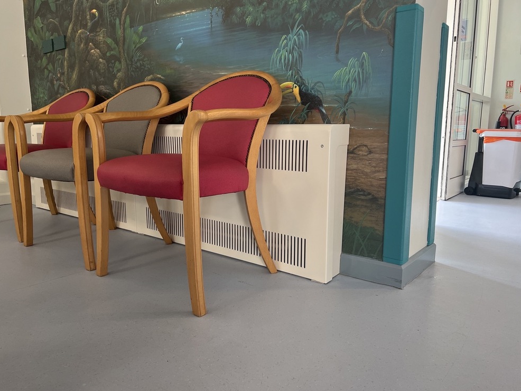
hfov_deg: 65.3
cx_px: 254
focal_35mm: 27
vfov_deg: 51.4
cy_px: 194
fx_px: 406
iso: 100
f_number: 1.5
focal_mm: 5.7
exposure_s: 1/100
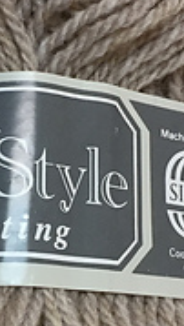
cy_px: 211
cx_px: 5
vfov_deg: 18.9
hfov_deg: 10.7
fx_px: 978
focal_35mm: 113
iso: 32
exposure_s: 1/30
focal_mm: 4.15
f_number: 2.2
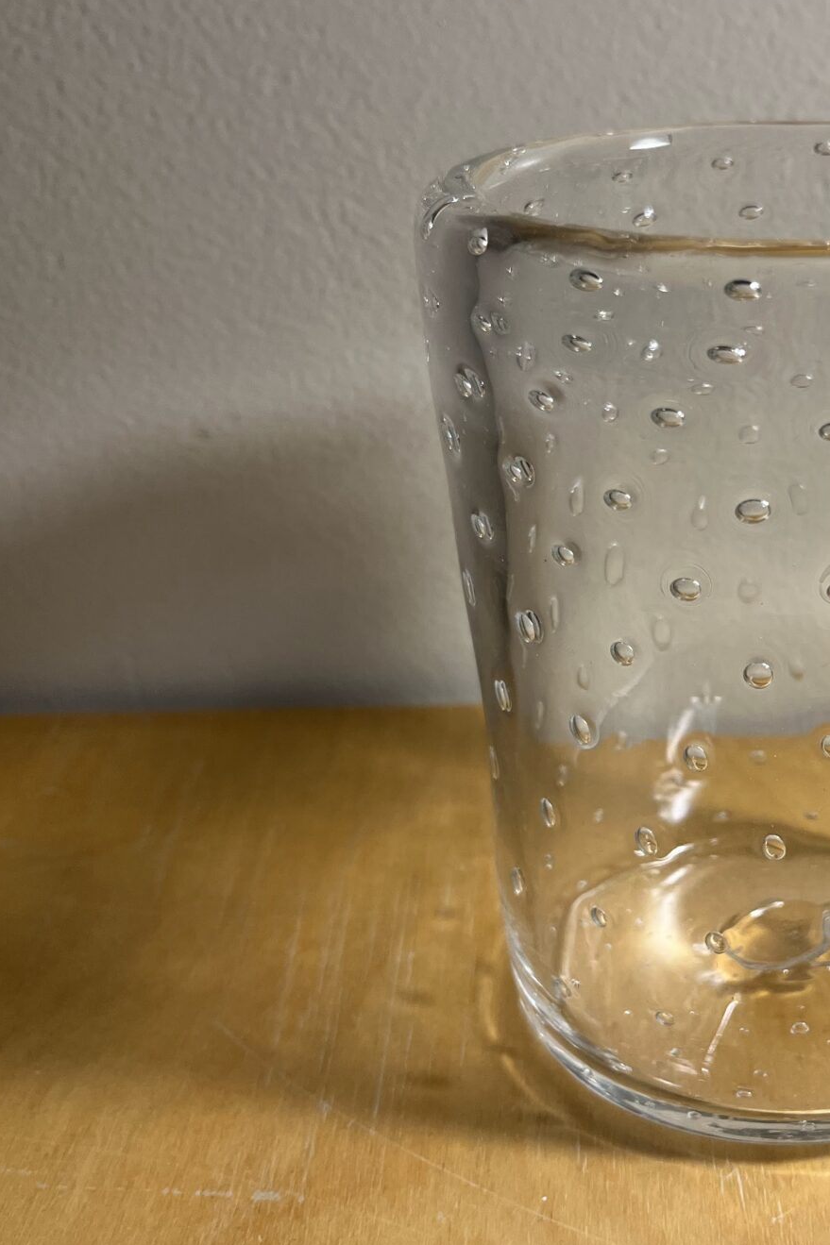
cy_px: 637
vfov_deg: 46.4
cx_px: 762
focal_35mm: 42
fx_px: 1453
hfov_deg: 30.4
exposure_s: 1/120
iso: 100
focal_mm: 5.1
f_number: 1.6
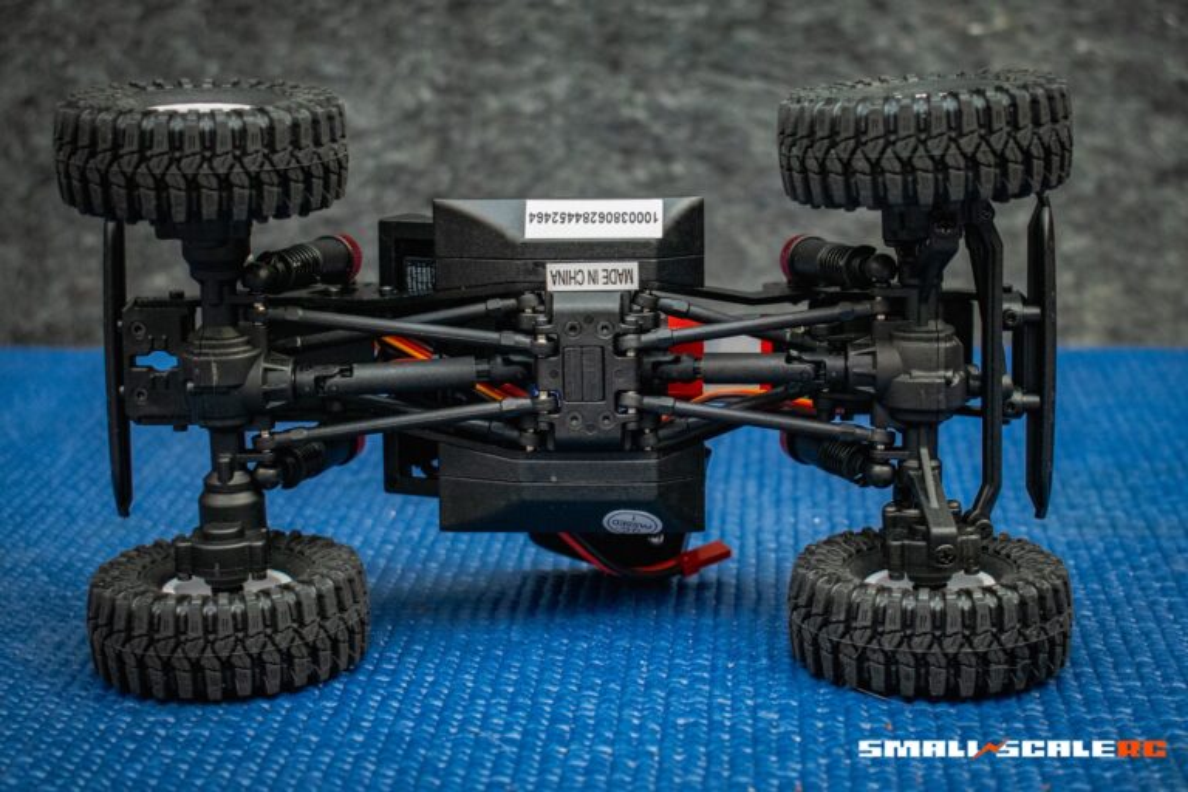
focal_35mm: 57
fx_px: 1881
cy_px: 396
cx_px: 594
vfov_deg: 23.8
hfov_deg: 35.1
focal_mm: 38
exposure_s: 1/60
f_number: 4.8
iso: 1800
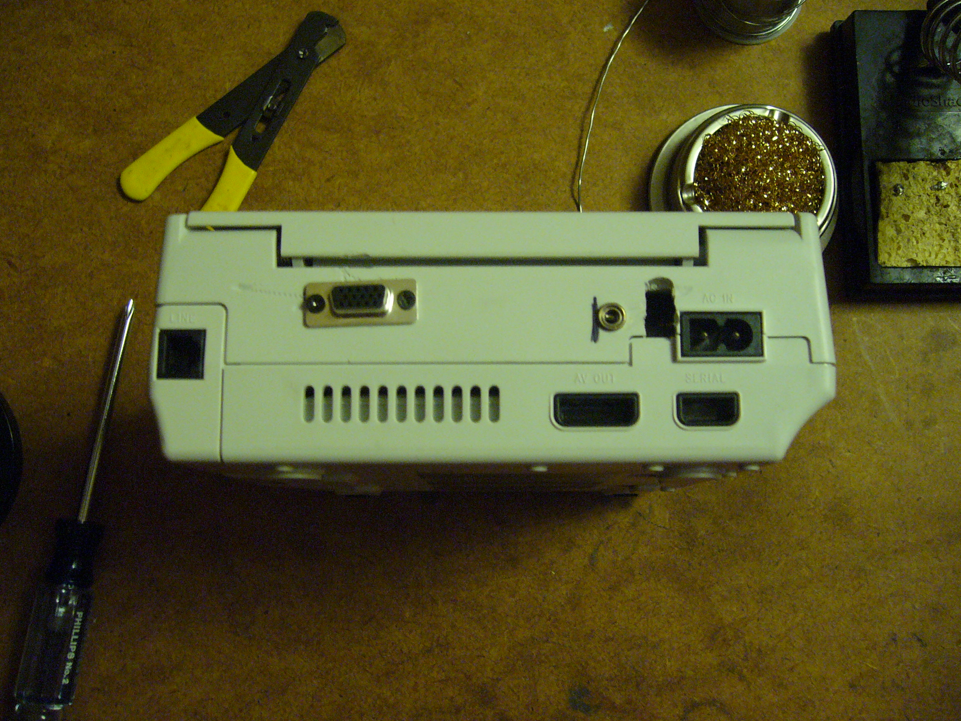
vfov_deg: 40.7
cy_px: 360
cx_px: 480
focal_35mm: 35
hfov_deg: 52.6
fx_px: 972
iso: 200
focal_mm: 5.8
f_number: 2.8
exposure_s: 1/8
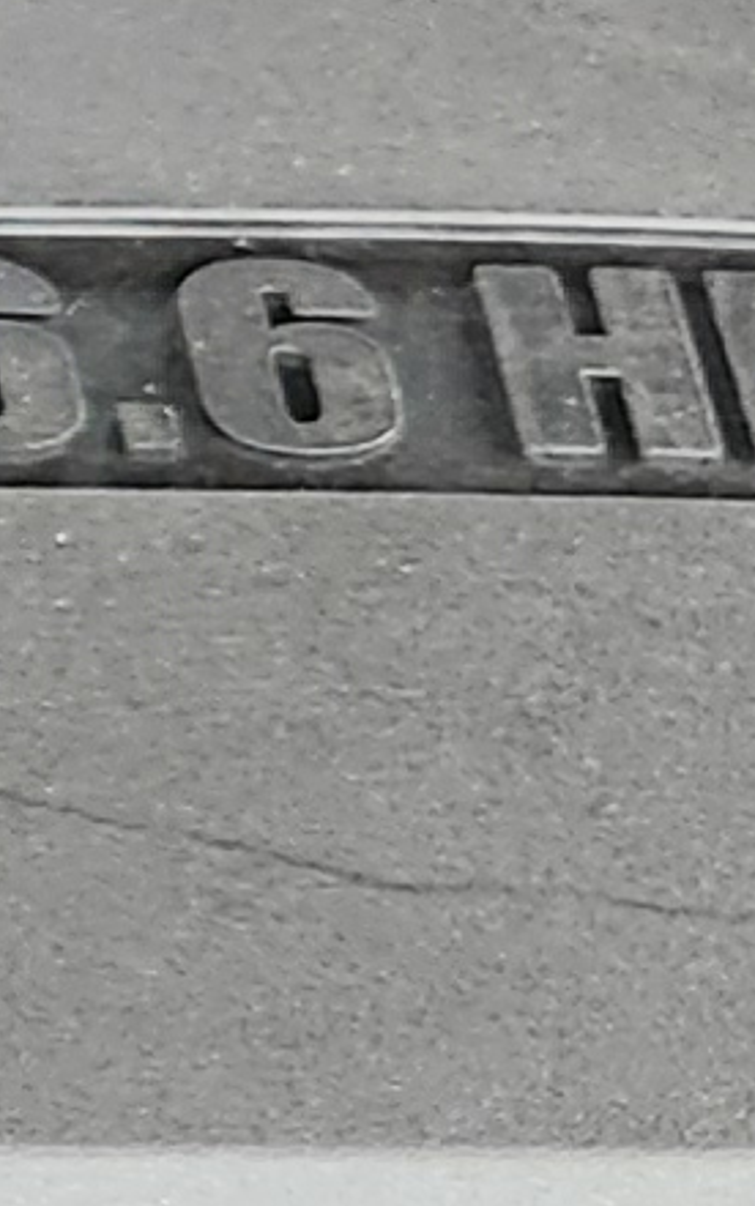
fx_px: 7269
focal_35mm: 221
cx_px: -2312
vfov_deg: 9.5
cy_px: 957
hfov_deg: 5.2
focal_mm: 5.4
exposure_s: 1/180
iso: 100
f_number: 1.8
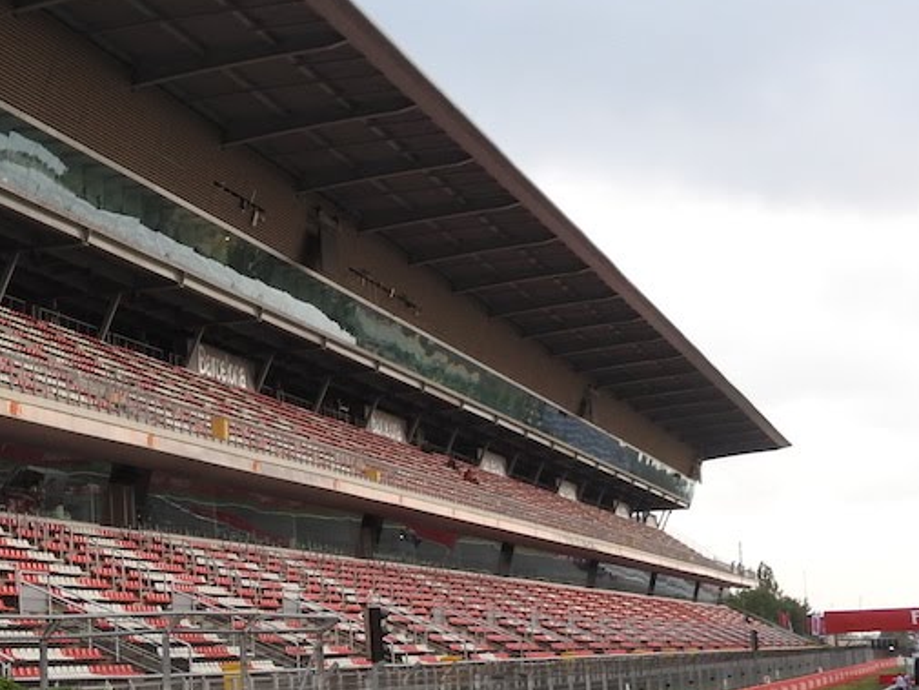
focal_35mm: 95
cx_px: 29
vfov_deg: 15.6
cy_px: 330
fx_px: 2523
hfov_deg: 20.1
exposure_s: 1/100
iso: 100
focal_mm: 7.2
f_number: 3.8
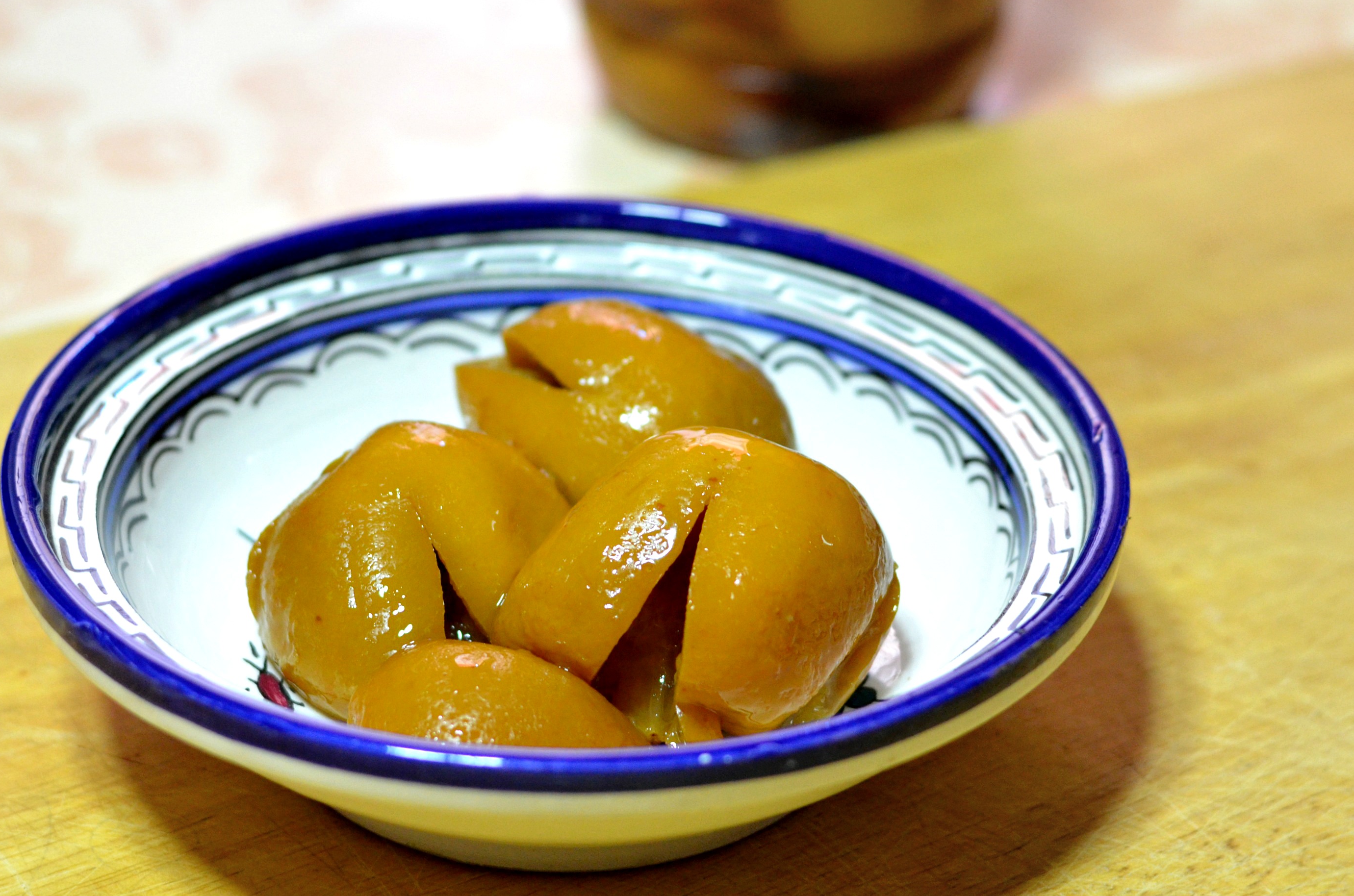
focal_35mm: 87
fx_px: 3265
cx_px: 671
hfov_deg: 23.4
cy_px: 435
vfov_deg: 15.6
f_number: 3.5
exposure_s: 1/60
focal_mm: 50
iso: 1600
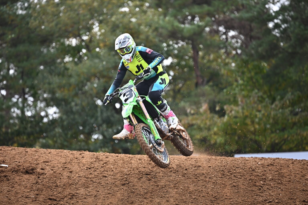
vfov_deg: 3.4
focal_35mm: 400
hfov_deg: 5.2
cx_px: 154
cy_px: 102
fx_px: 3422
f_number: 5.6
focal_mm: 400
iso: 500
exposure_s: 1/640
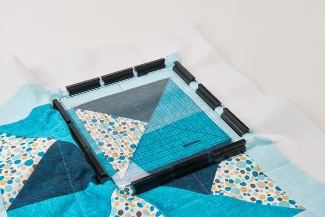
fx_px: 506
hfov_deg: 35.6
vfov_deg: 24.2
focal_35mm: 56
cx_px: 162
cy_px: 108
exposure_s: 1/125
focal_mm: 56
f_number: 20
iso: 100
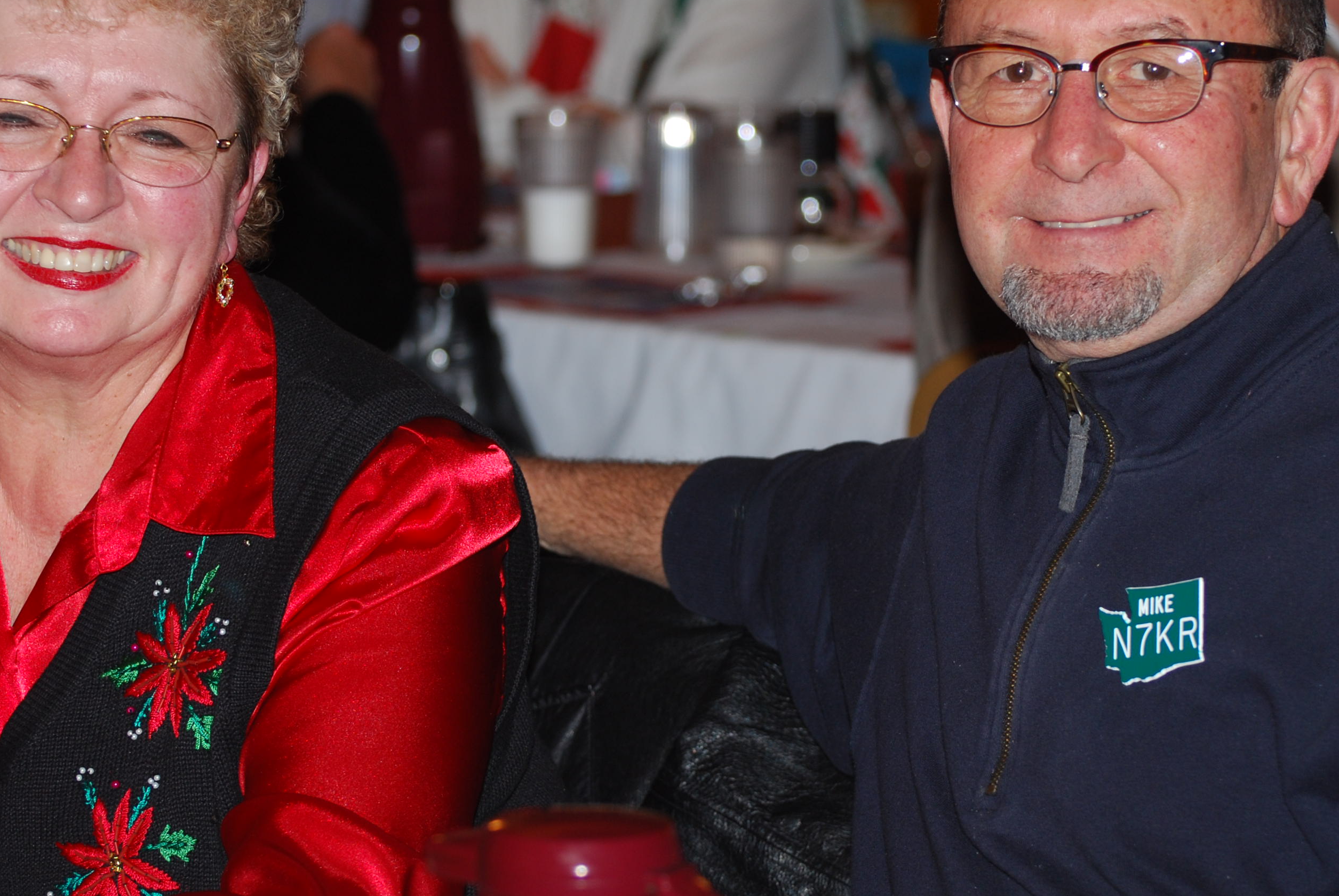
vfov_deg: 6.9
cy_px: 303
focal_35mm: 199
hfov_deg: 10.3
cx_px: 681
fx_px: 7410
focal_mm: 86
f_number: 4.8
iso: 200
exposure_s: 1/60
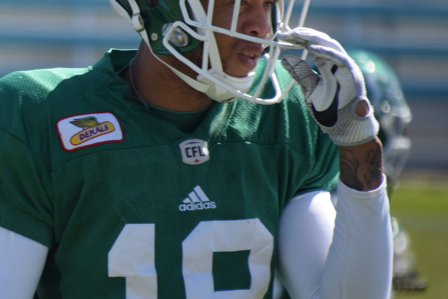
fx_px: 11973
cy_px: 113
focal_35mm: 962
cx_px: -23
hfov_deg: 2.1
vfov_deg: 1.4
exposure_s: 1/1000
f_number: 6.3
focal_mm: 300
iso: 400
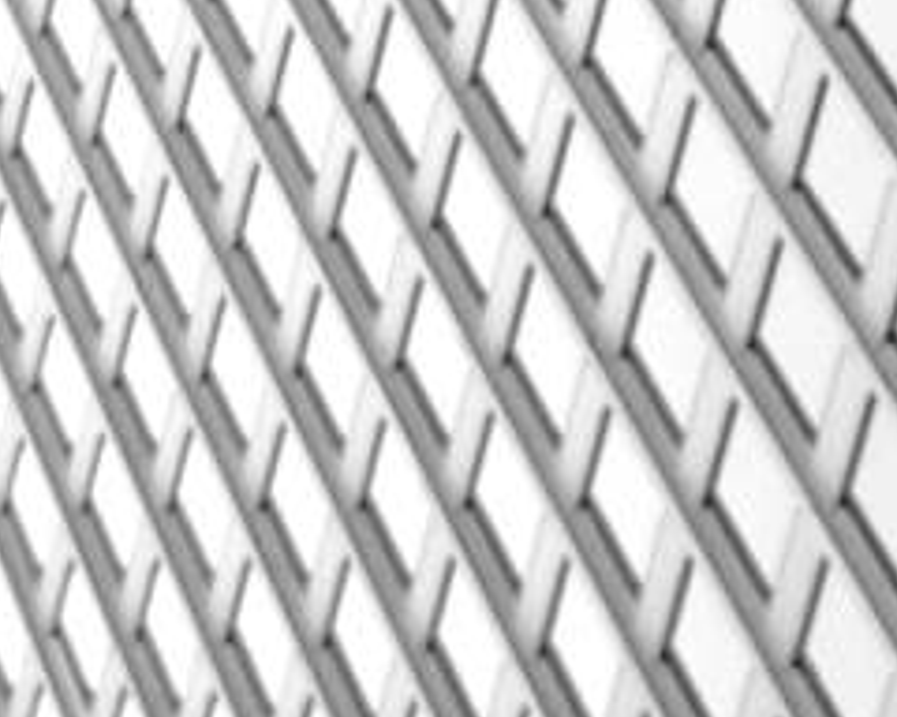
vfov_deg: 3.7
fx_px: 10672
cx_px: 30
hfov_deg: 4.8
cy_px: 2795
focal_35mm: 402
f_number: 8
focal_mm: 34
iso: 220
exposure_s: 1/400
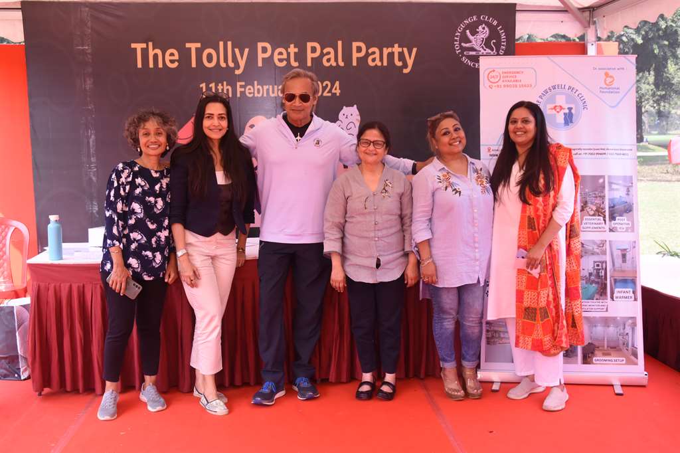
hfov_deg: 49.6
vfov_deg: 34.2
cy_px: 226
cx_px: 340
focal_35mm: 39
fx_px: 736
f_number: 7.1
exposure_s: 1/250
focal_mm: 26
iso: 640
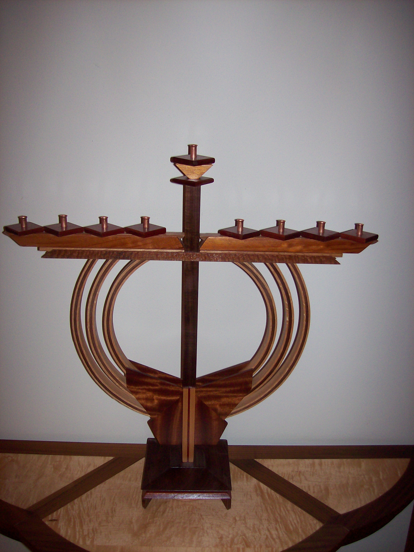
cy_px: 276
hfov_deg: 39.6
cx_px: 207
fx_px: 574
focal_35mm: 36
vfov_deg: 51.4
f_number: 2.7
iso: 80
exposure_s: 1/64
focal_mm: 6
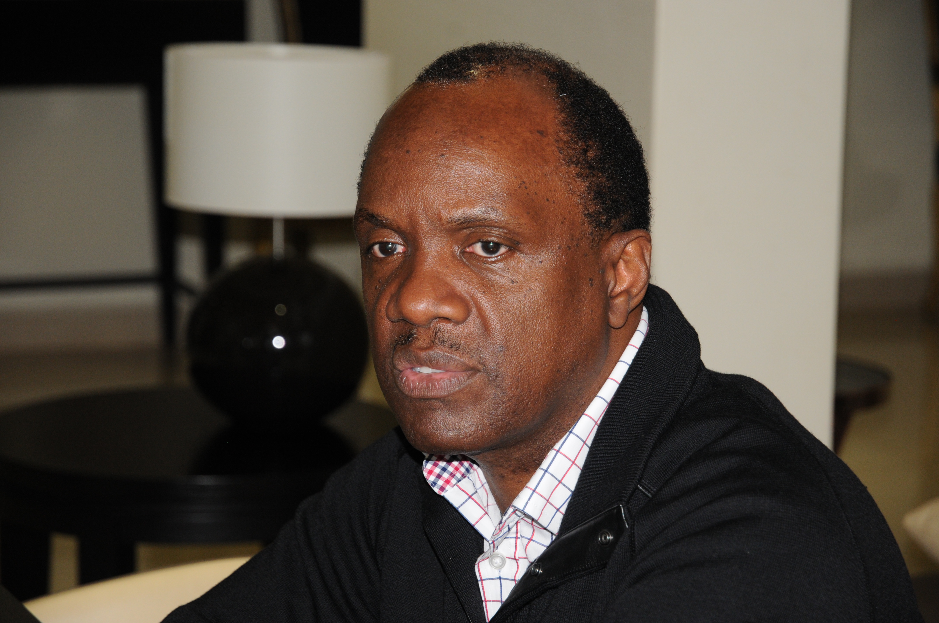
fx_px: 3322
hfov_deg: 16.1
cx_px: 470
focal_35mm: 128
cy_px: 312
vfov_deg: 10.7
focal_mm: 85
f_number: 5.6
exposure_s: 1/60
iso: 640
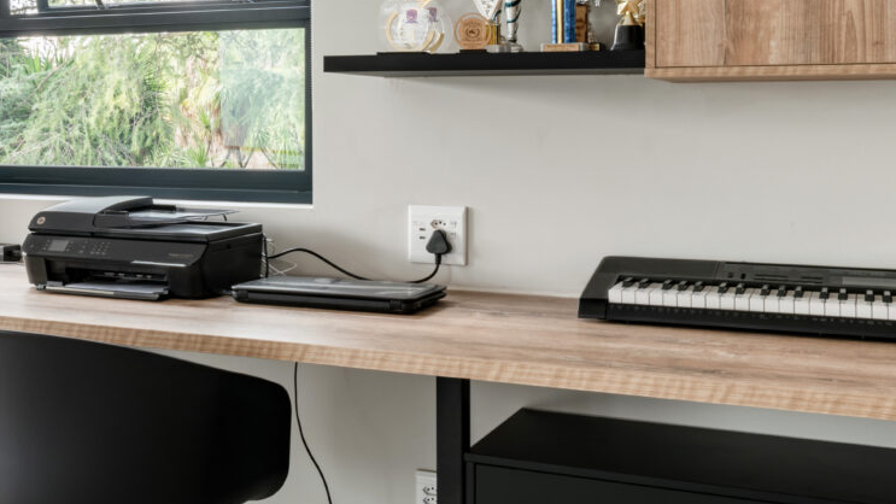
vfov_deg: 23.0
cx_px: 162
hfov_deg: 38.2
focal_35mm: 52
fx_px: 1235
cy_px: 165
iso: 64
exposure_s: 1/2.5
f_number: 22
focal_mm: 24
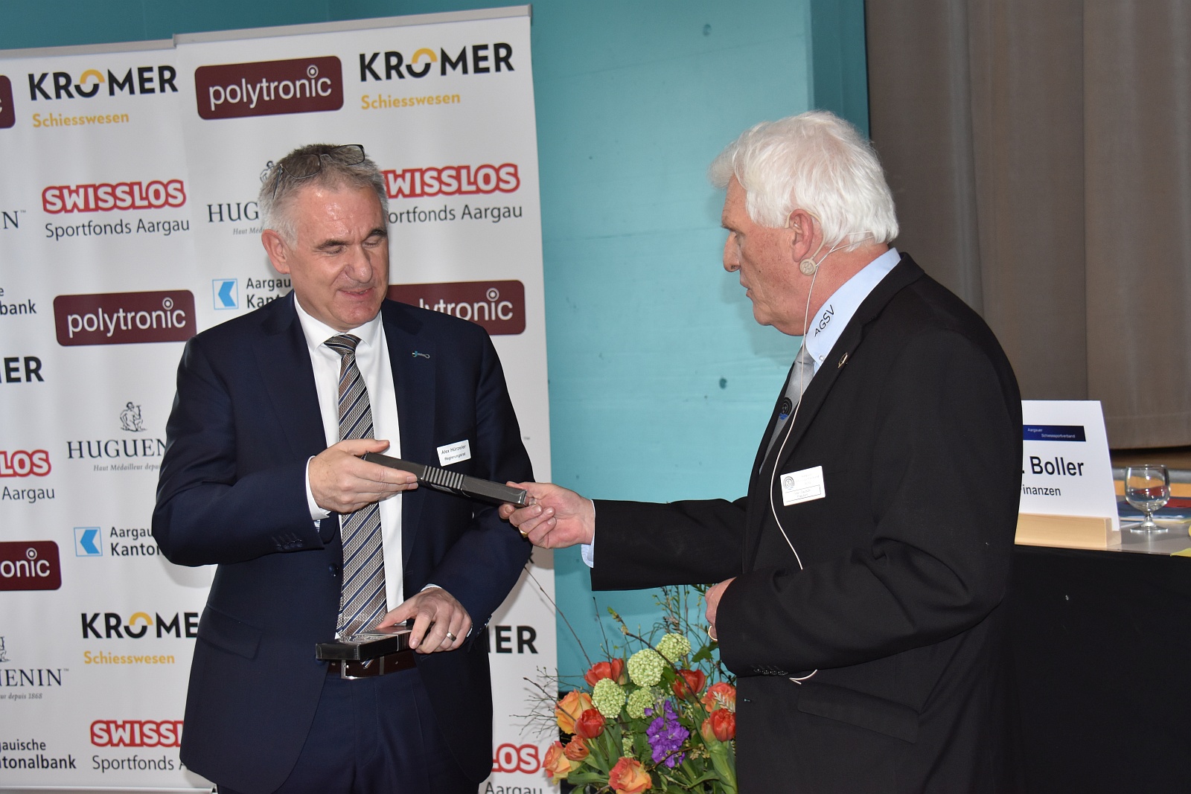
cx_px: 596
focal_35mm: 60
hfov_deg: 33.4
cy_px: 397
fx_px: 1985
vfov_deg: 22.6
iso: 800
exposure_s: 1/80
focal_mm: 40
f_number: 5
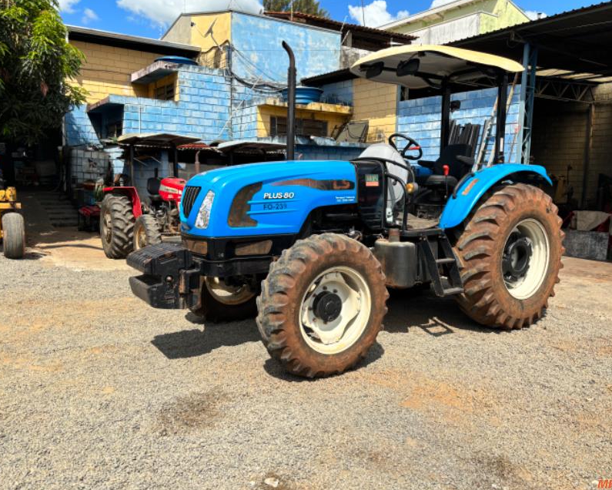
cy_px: 243
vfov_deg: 51.5
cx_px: 329
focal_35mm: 28
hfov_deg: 62.1
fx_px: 507
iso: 50
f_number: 1.6
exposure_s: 1/3311
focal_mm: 5.96
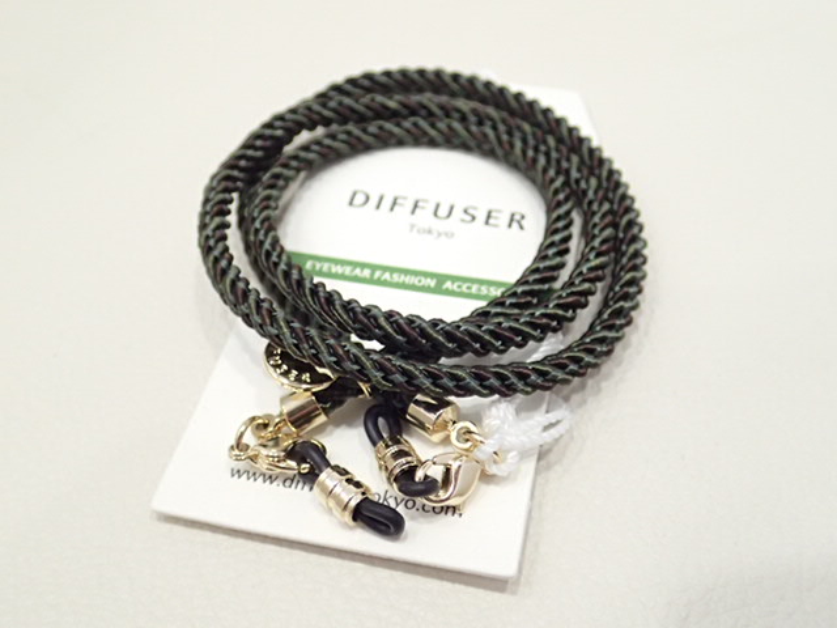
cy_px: 314
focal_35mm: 38
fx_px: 919
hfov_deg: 49.0
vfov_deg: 37.7
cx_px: 418
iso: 800
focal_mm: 6.86
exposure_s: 1/100
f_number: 2.7
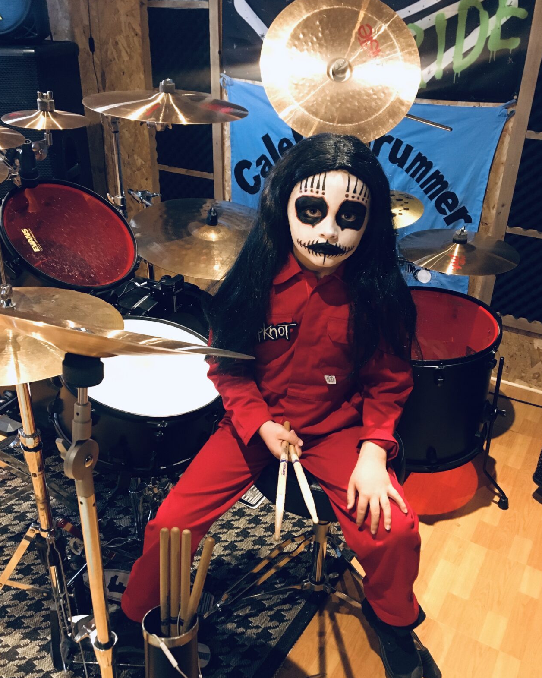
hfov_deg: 47.1
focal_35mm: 31
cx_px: 277
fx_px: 622
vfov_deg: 57.2
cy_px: 346
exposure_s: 1/17
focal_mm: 4.15
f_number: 2.2
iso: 200
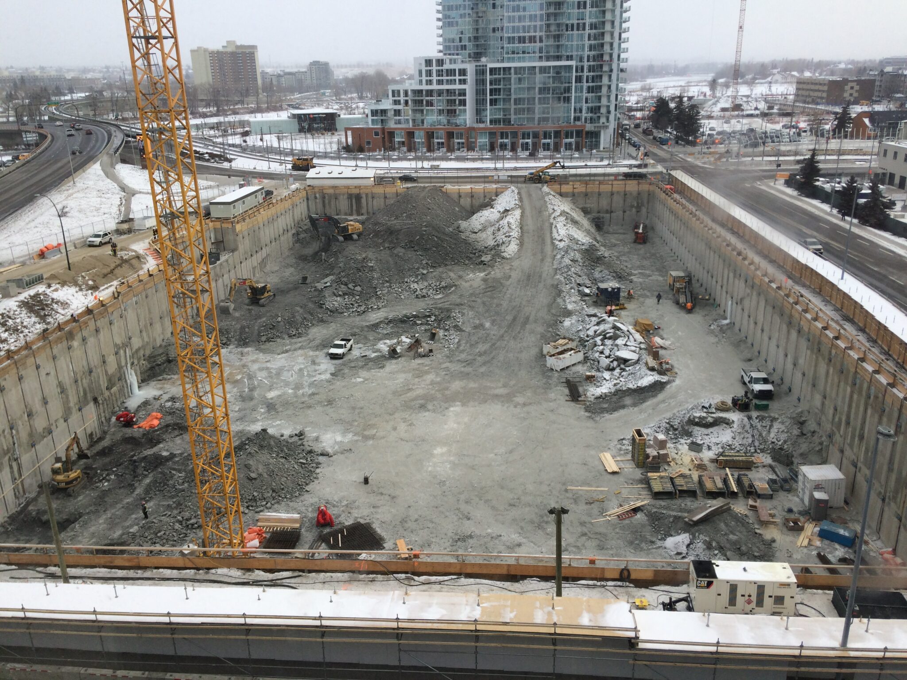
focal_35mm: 29
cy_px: 340
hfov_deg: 61.7
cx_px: 454
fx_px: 760
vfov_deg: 48.2
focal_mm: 4.15
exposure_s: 1/331
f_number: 2.2
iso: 32
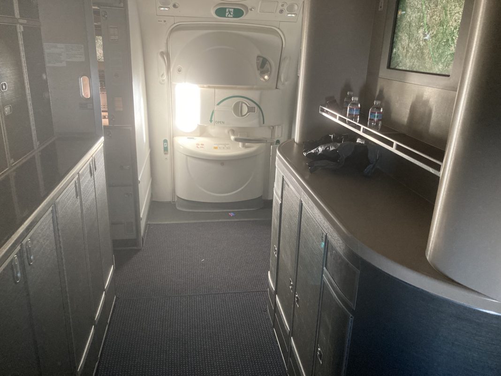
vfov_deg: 49.7
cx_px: 250
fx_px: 405
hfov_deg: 63.4
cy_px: 188
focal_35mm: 28
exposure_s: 1/45
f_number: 1.8
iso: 320
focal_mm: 3.99
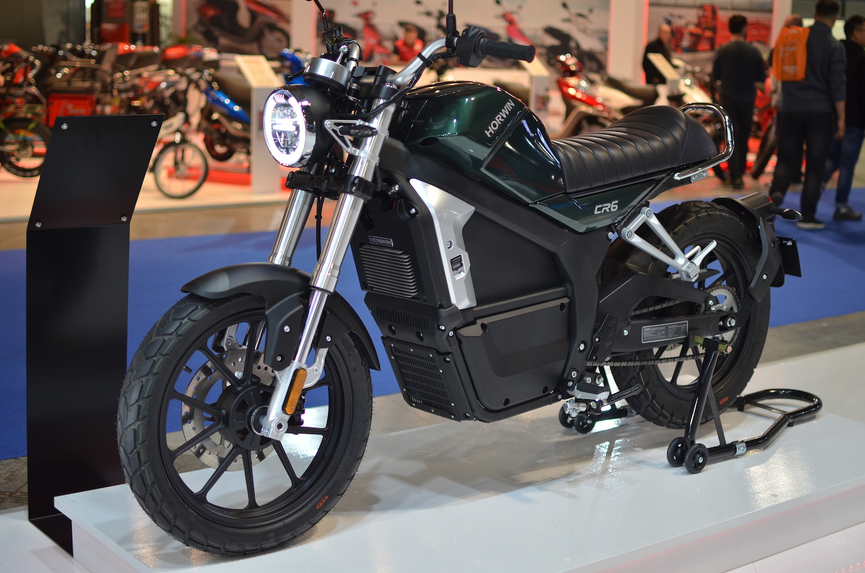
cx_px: 432
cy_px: 286
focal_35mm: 52
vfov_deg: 25.6
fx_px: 1259
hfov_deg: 37.9
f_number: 1.8
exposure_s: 1/400
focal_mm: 35
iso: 320
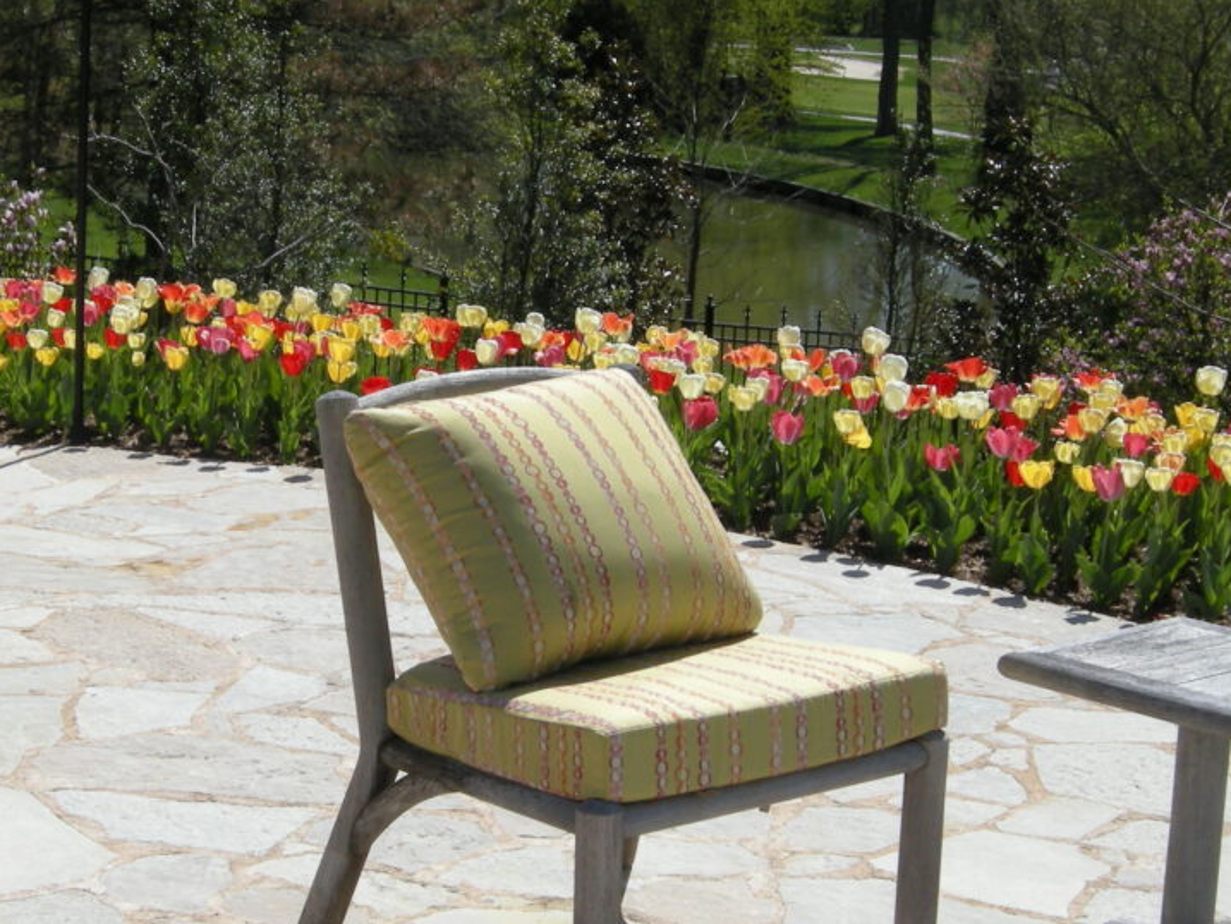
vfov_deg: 19.6
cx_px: 506
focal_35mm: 75
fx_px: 2668
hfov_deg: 25.9
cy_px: 586
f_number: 6.1
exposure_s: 1/276
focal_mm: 7.5
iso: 64
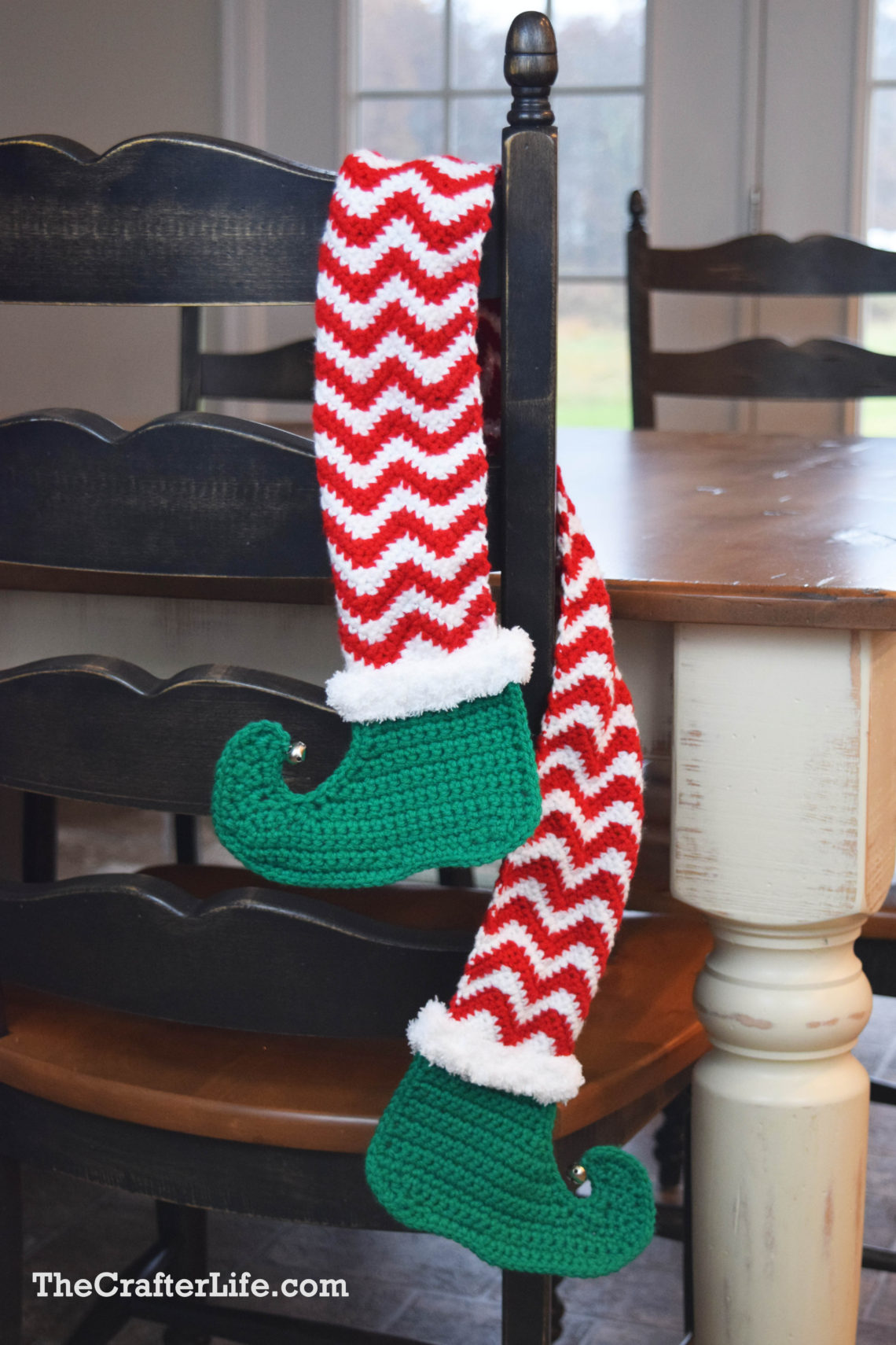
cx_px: 448
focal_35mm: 63
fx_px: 2352
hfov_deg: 21.6
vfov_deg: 31.9
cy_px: 672
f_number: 5
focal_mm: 42
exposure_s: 1/60
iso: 1400
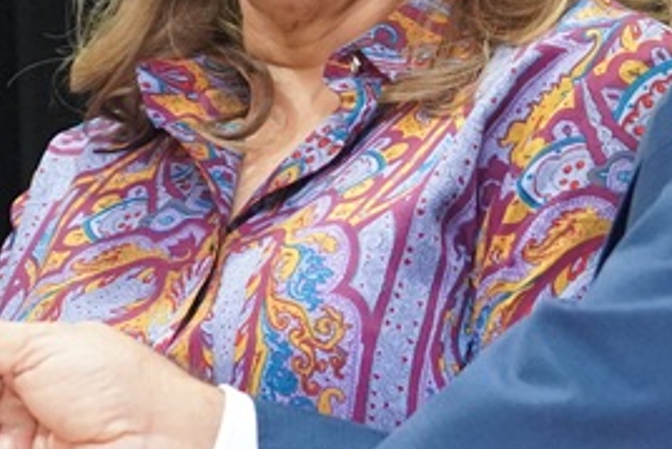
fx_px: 11897
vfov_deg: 2.2
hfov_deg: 3.2
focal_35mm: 637
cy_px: -8
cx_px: -331
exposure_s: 1/160
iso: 6400
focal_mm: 114
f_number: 4
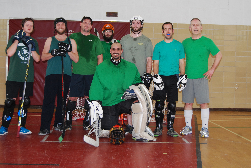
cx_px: 127
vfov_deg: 23.4
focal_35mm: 58
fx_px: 405
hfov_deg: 34.4
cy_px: 73
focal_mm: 34
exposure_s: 1/60
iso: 640
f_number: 4.5
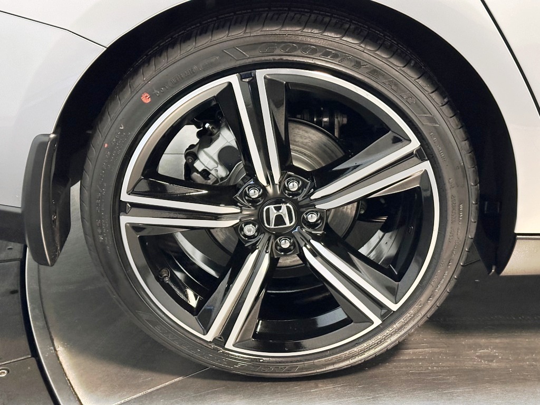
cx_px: 270
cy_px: 202
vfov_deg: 30.3
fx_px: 749
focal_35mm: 48
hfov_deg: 39.7
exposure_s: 1/30
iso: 640
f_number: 1.78
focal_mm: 6.86
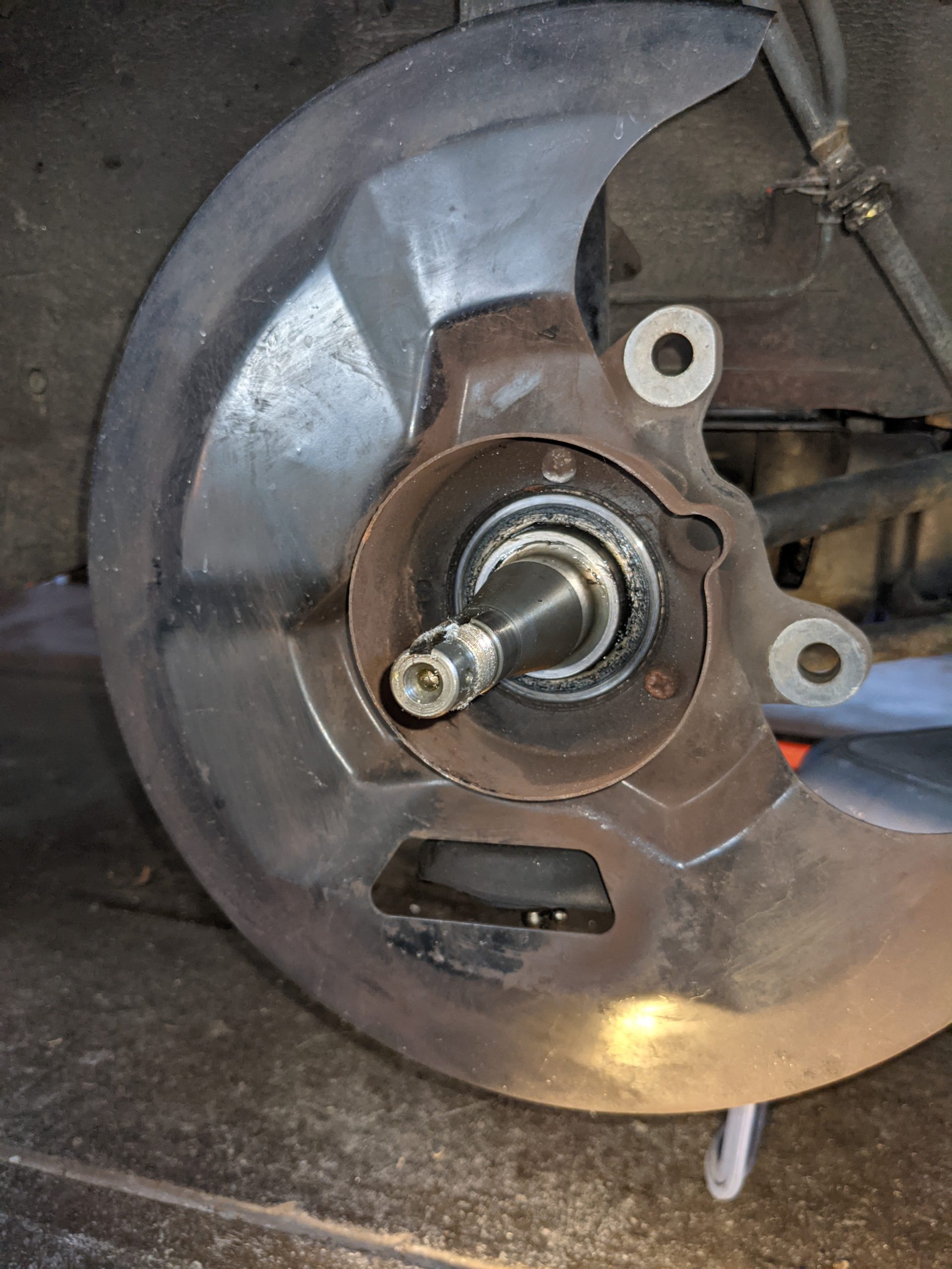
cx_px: 476
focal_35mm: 27
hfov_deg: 51.4
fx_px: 990
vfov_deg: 65.3
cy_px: 634
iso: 263
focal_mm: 4.38
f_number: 1.73
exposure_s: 1/60
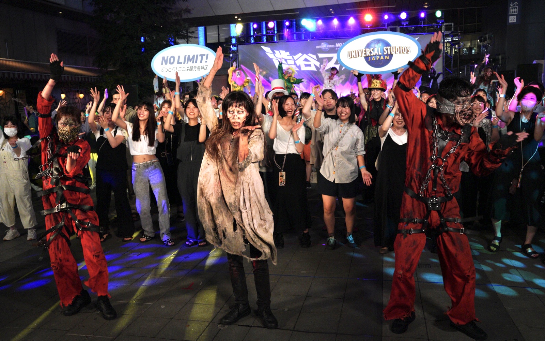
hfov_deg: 56.4
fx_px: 508
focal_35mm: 34
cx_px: 270
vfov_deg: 37.1
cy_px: 170
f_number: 9
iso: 5000
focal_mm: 33.2
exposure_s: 1/250
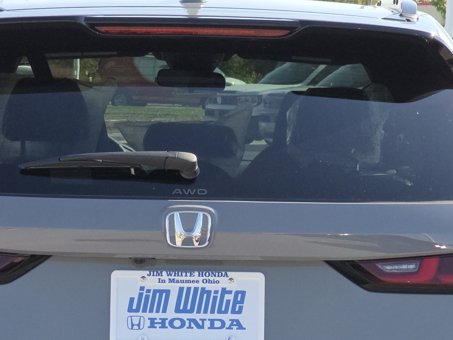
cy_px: 337
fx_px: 2002
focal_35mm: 153
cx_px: 187
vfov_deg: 9.6
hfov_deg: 12.9
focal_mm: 7.9
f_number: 2.4
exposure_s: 1/927
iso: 50
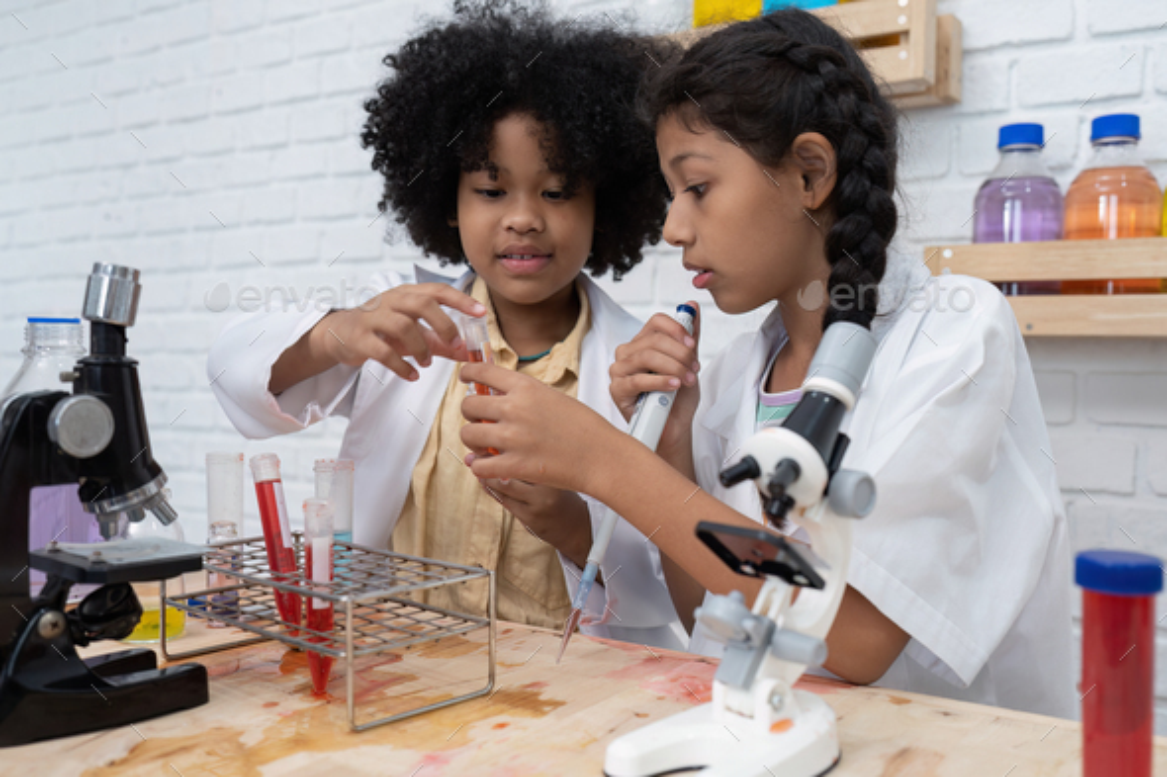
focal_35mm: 35
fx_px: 1134
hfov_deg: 54.4
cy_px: 388
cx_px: 584
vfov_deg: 37.8
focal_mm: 35
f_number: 4
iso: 320
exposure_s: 1/40
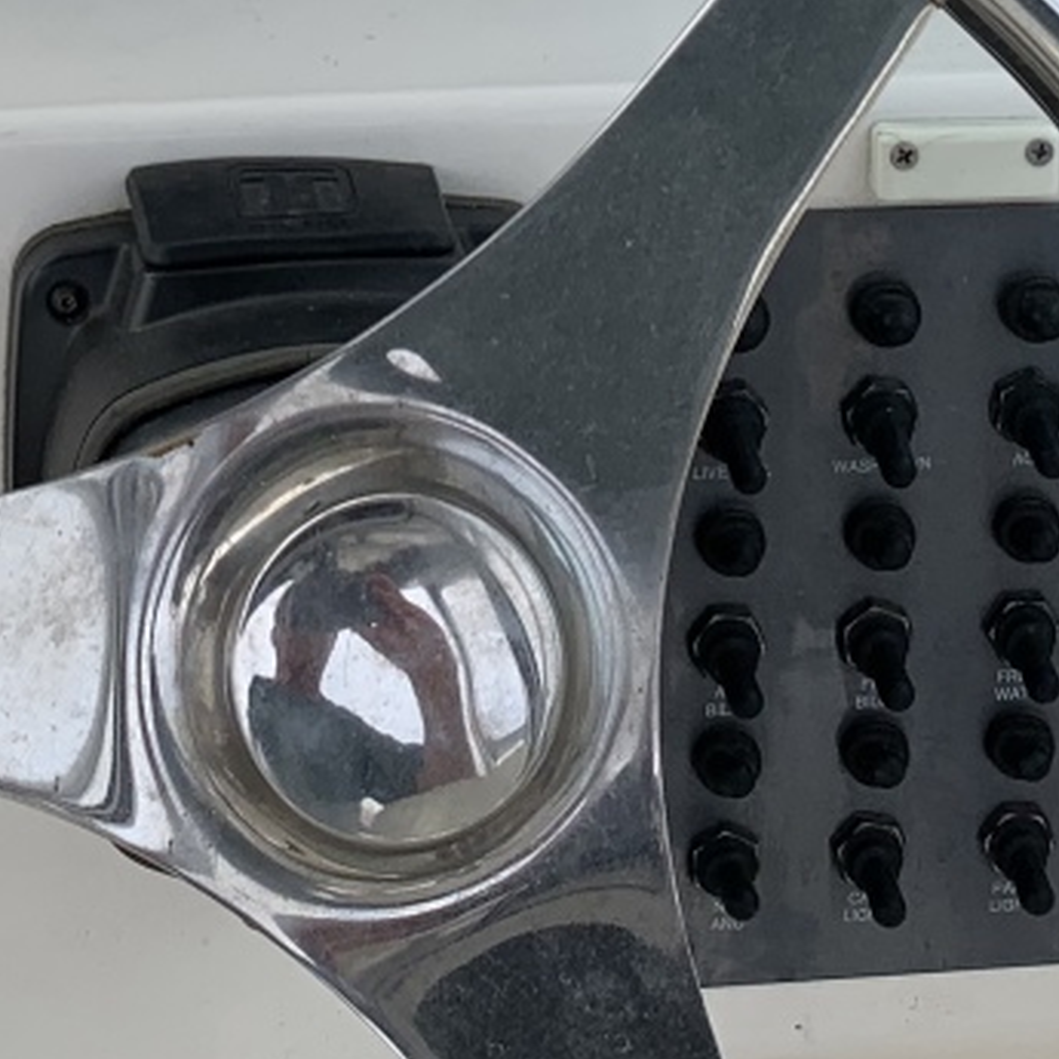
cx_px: 411
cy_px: -359
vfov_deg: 16.9
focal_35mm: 96
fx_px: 3323
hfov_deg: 18.1
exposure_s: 1/1299
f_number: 1.8
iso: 25
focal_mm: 4.25
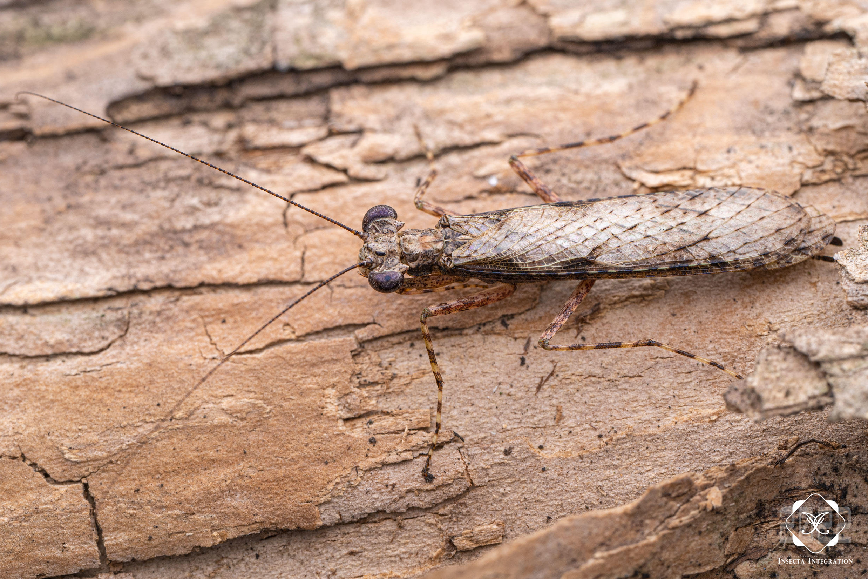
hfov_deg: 19.3
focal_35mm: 106
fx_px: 2556
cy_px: 290
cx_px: 436
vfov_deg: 12.9
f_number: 16
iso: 200
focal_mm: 105
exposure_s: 1/200
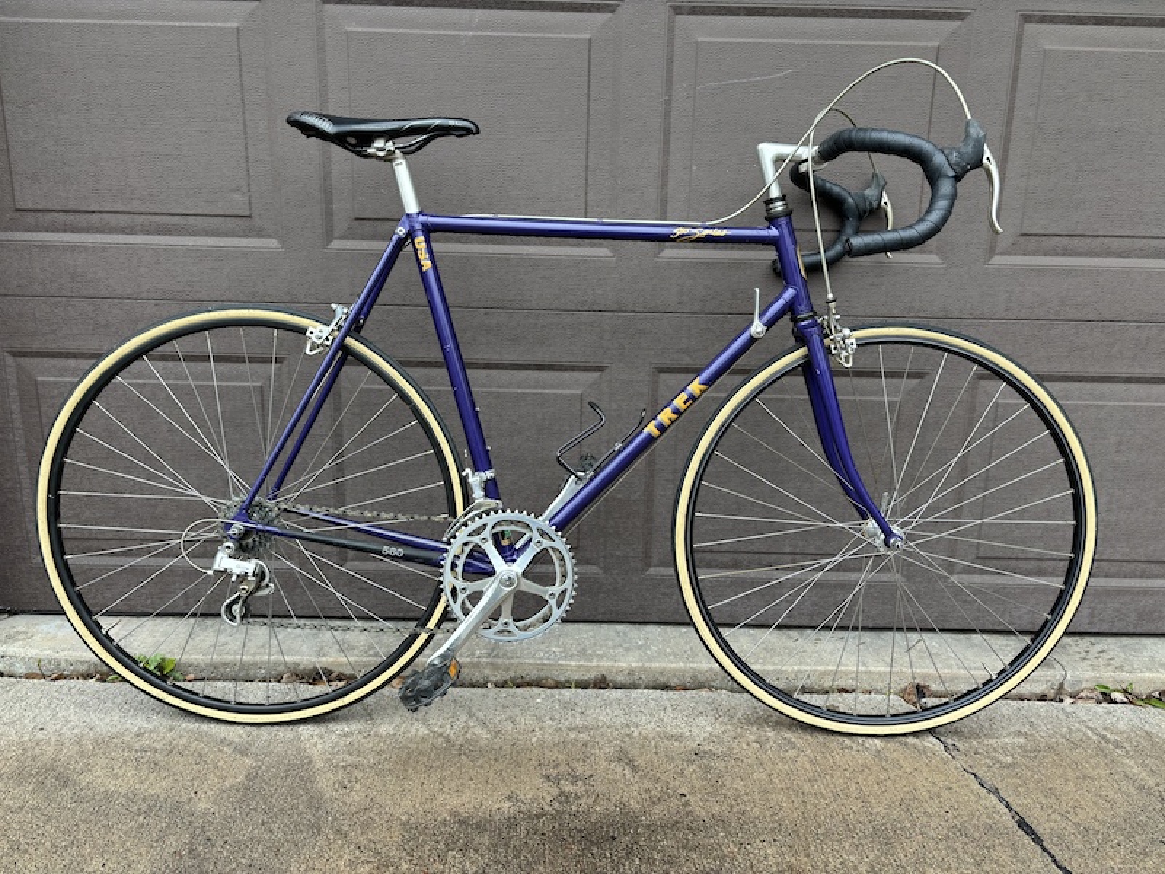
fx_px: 875
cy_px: 437
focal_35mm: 26
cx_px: 582
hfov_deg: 67.3
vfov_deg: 53.1
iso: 50
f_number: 1.6
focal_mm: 5.96
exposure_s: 1/377
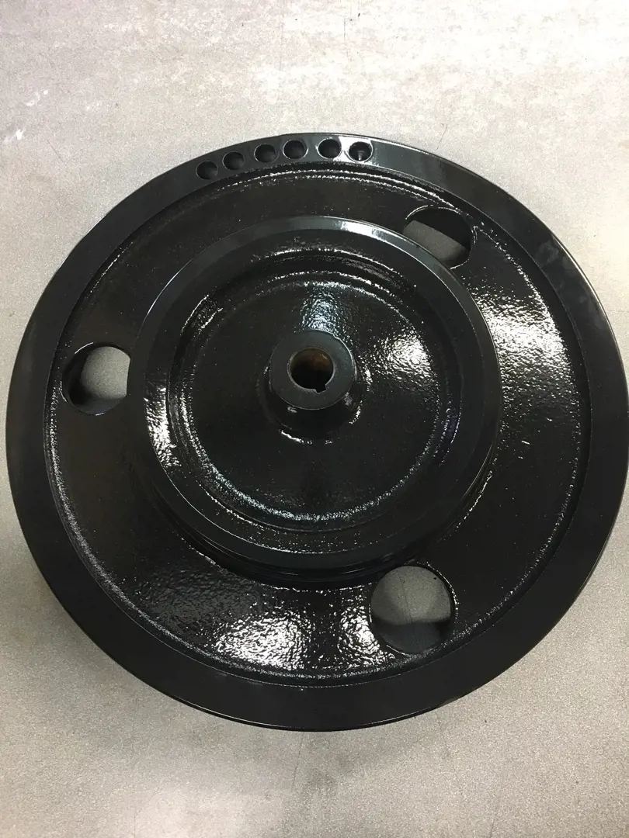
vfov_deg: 61.7
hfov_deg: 48.2
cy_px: 419
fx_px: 703
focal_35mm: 29
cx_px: 314
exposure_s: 1/30
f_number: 2.2
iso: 200
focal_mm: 4.15
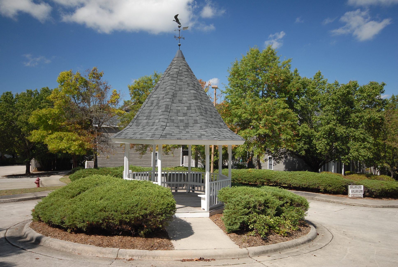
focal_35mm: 30
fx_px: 332
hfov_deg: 61.9
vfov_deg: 43.7
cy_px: 134
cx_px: 199
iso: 200
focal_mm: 20
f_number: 6.3
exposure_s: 1/250
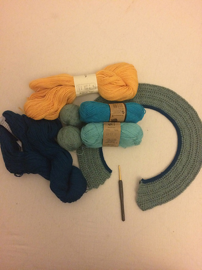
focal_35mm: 29
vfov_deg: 61.7
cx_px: 101
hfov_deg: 48.2
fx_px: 226
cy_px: 135
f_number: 2.2
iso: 400
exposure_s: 1/15
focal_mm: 4.15
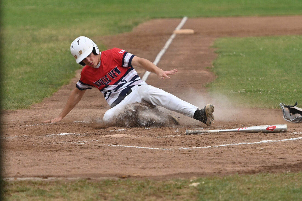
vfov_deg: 4.7
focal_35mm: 292
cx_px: 151
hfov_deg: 7.1
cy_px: 100
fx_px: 2449
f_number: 4.5
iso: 2000
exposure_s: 1/1250
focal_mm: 195
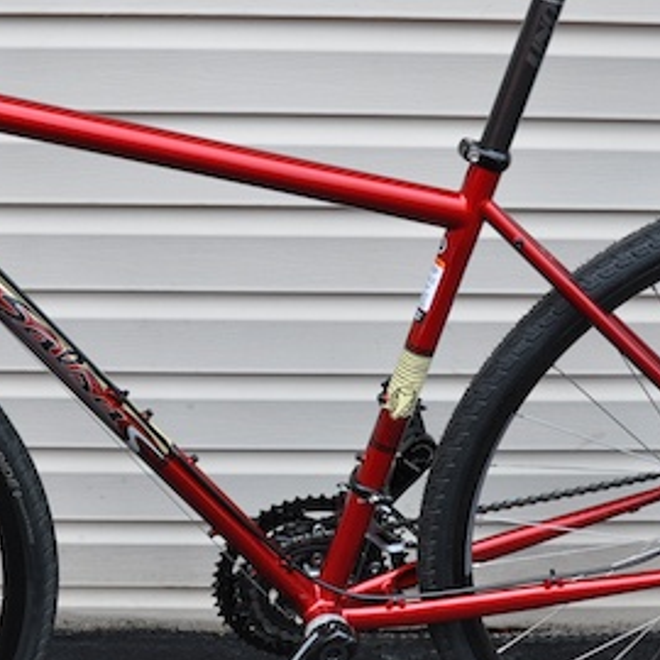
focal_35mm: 68
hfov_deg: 25.2
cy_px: 324
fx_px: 1467
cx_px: 198
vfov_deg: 25.4
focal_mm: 18
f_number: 4
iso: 200
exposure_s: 1/60
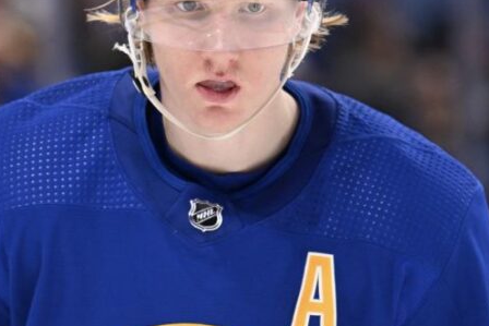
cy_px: 98
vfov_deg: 4.0
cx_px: 196
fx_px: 4660
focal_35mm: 343
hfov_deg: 6.0
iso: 4000
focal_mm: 200
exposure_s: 1/1600
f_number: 3.5
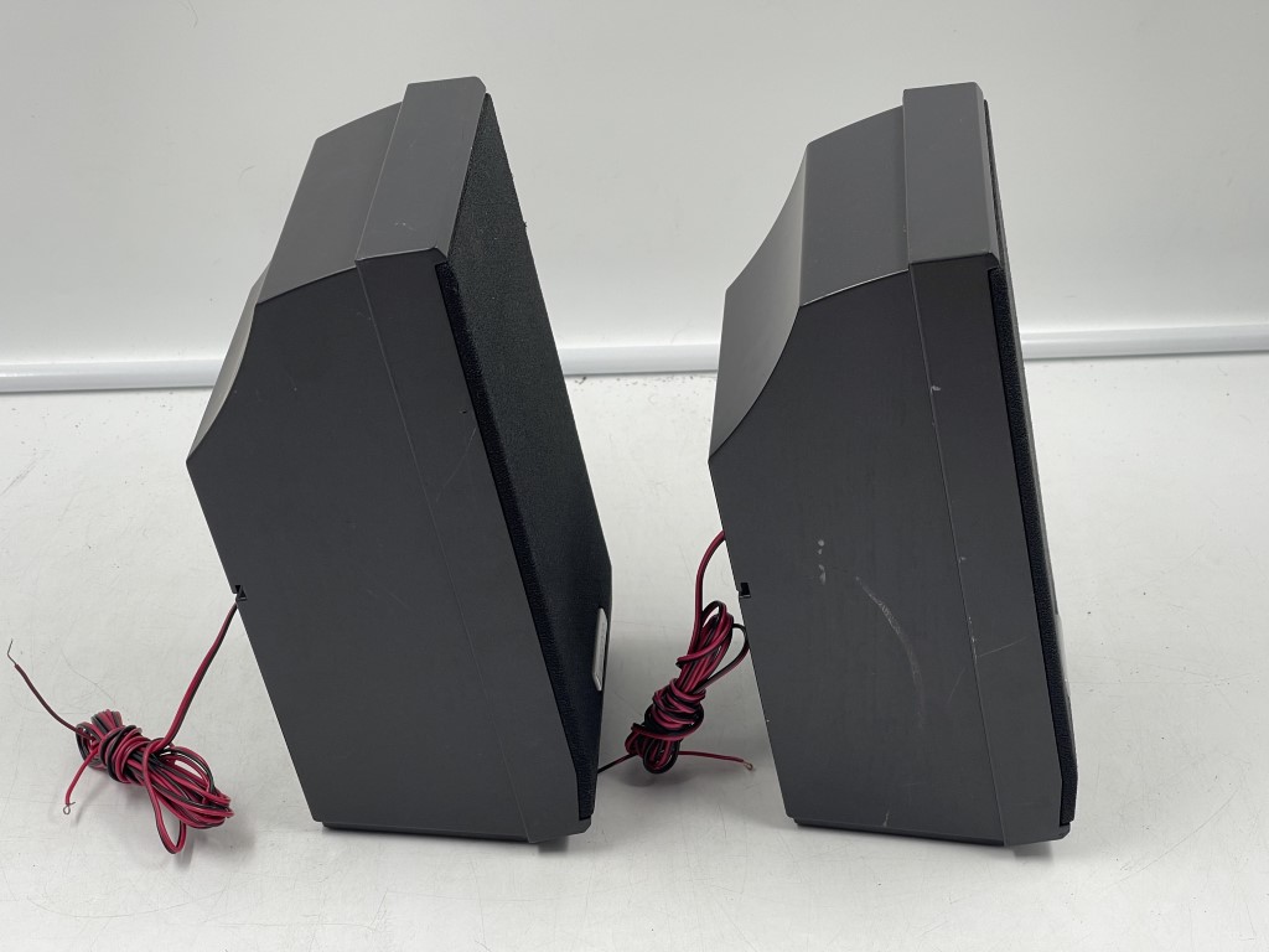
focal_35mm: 64
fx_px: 2346
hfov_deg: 30.3
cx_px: 634
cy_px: 476
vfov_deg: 22.9
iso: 25
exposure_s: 1/99
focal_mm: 7.5
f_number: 2.2
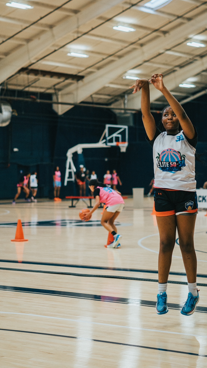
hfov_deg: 15.3
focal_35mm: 79
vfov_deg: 26.8
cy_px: 184
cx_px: 108
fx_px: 771
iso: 500
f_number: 1.8
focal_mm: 50
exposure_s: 1/800
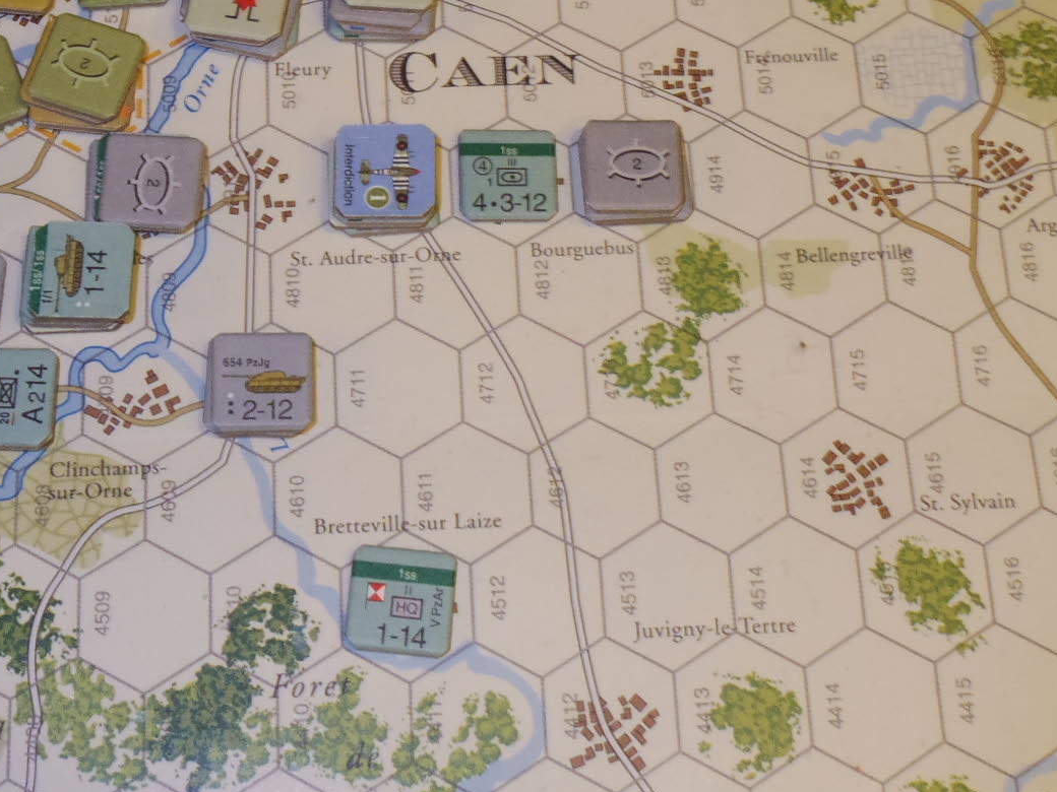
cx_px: 426
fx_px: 2199
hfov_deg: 27.0
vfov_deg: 20.2
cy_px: 129
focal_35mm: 72
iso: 500
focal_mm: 8.5
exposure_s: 1/20
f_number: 7.1
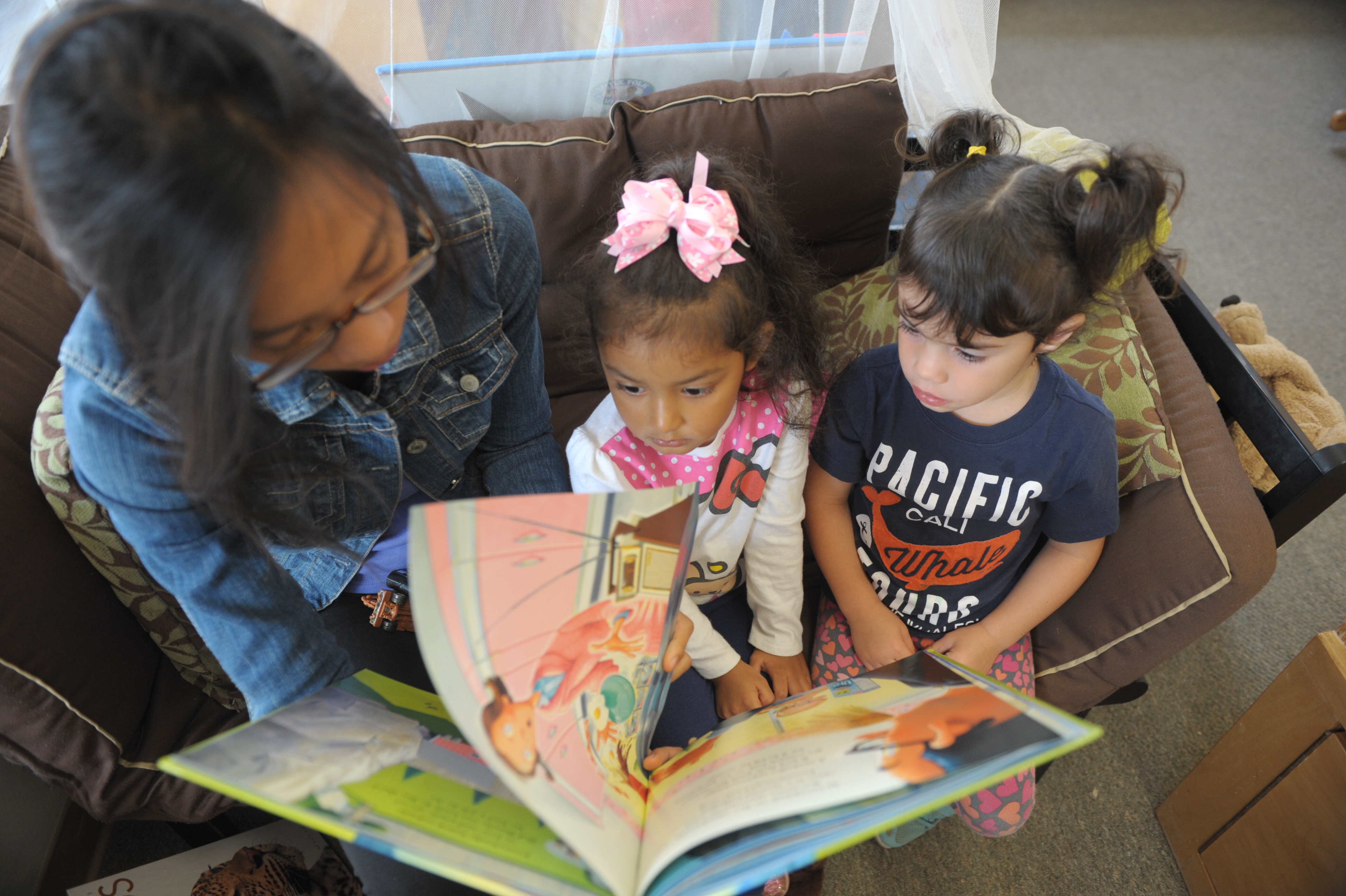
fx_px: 1495
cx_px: 673
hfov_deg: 48.5
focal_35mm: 40
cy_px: 448
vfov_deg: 33.4
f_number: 2.8
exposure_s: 1/200
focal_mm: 40
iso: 800
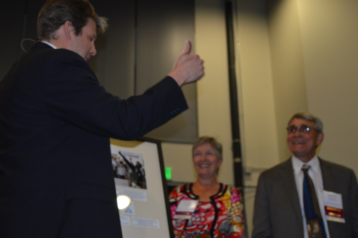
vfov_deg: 23.7
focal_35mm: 57
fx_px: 566
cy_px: 119
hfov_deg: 35.1
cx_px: 179
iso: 560
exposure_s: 1/60
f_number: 4.8
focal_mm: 38
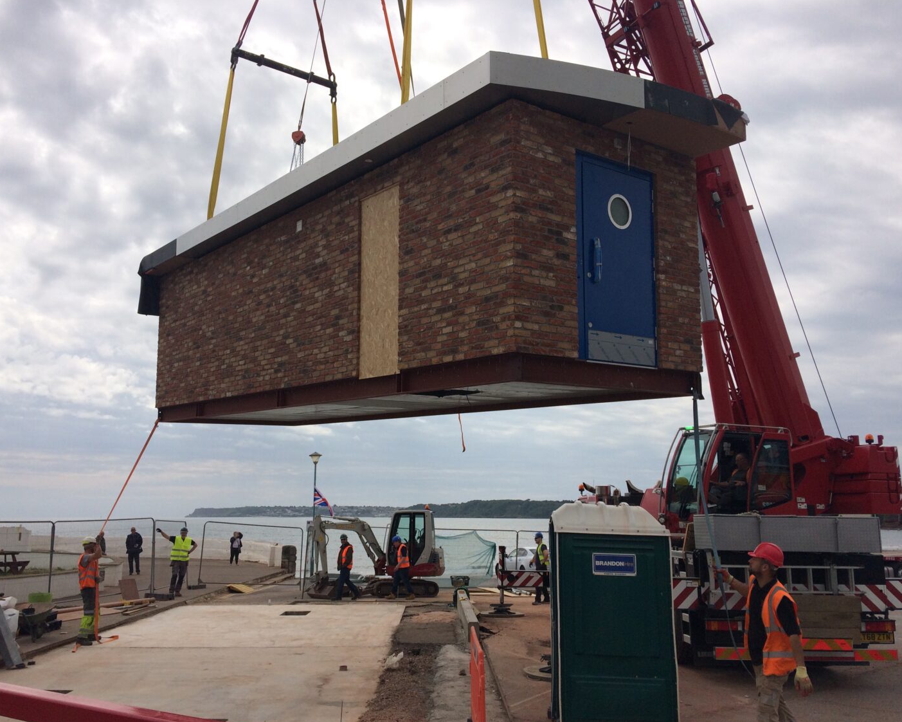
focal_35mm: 31
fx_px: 827
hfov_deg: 57.2
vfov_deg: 47.1
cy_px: 359
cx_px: 438
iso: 40
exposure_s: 1/4566
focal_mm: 4.15
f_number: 2.2
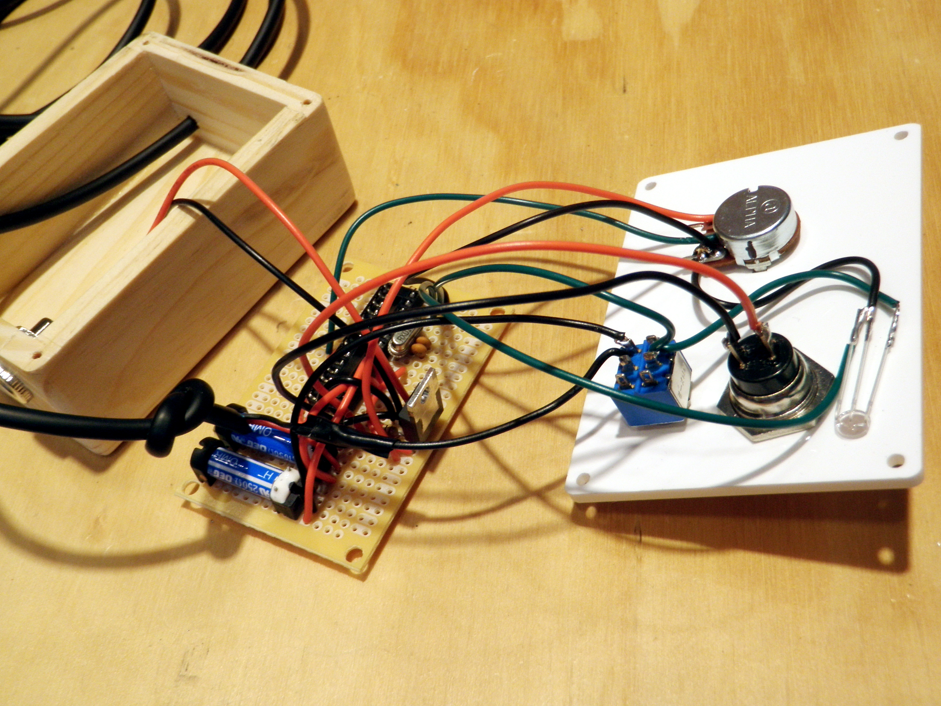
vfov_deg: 38.7
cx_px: 466
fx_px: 1006
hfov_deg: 50.1
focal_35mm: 37
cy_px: 358
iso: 160
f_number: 4.1
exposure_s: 1/40
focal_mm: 6.53
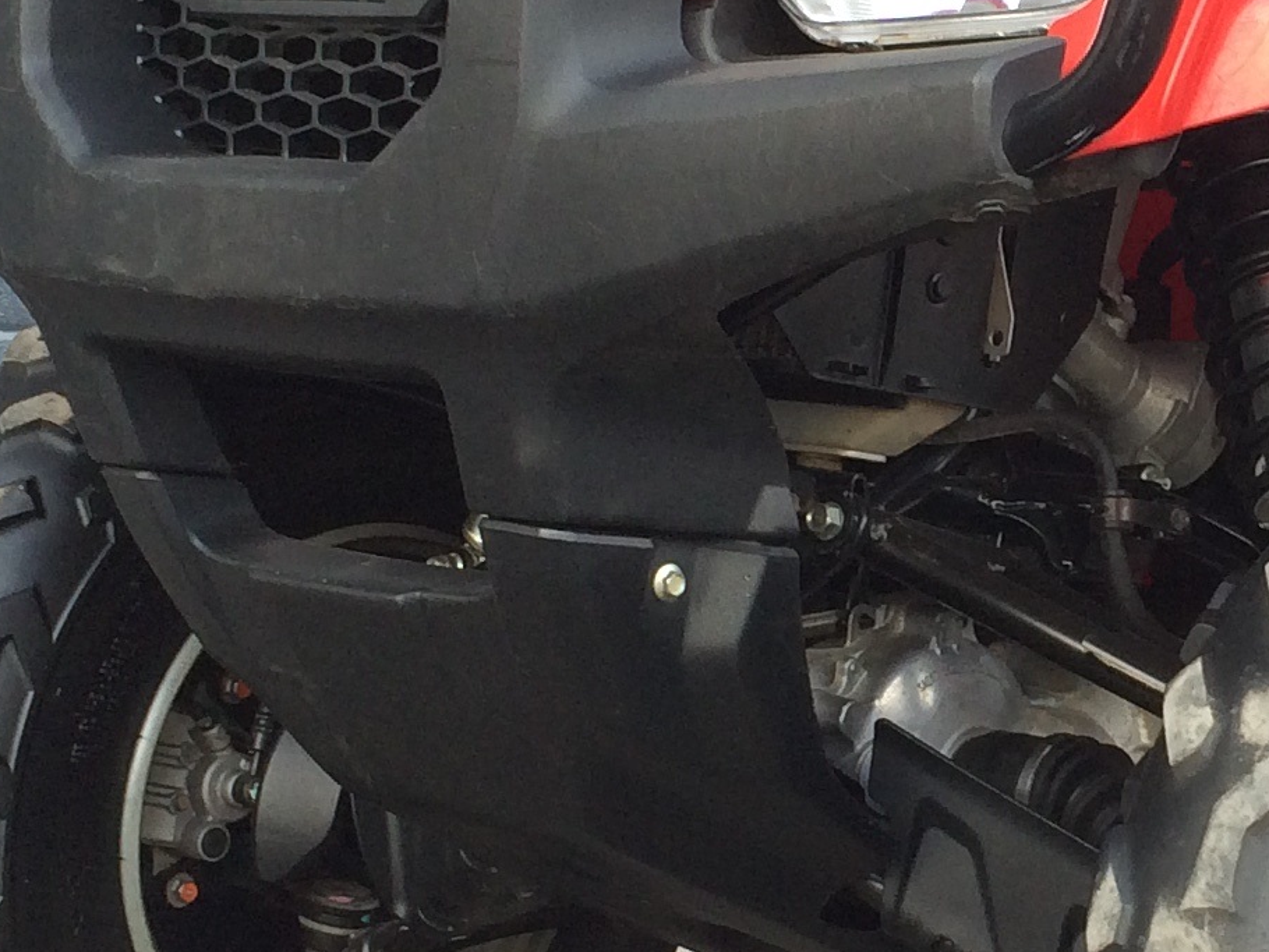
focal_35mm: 104
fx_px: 3814
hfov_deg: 18.5
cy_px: 479
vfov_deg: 14.2
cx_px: 1185
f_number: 2.2
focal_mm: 4.15
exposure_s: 1/120
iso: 64
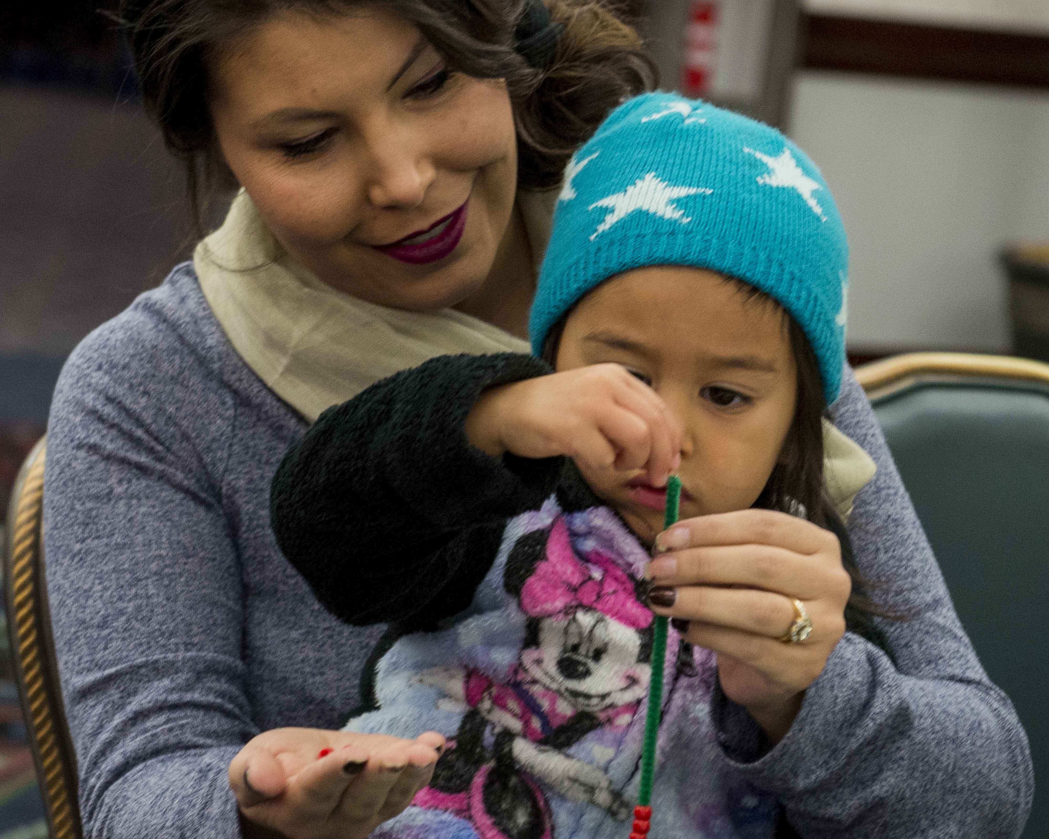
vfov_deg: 18.1
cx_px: 528
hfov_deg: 22.5
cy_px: 505
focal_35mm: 85
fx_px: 2639
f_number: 4.5
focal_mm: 60
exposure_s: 1/60
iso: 1250
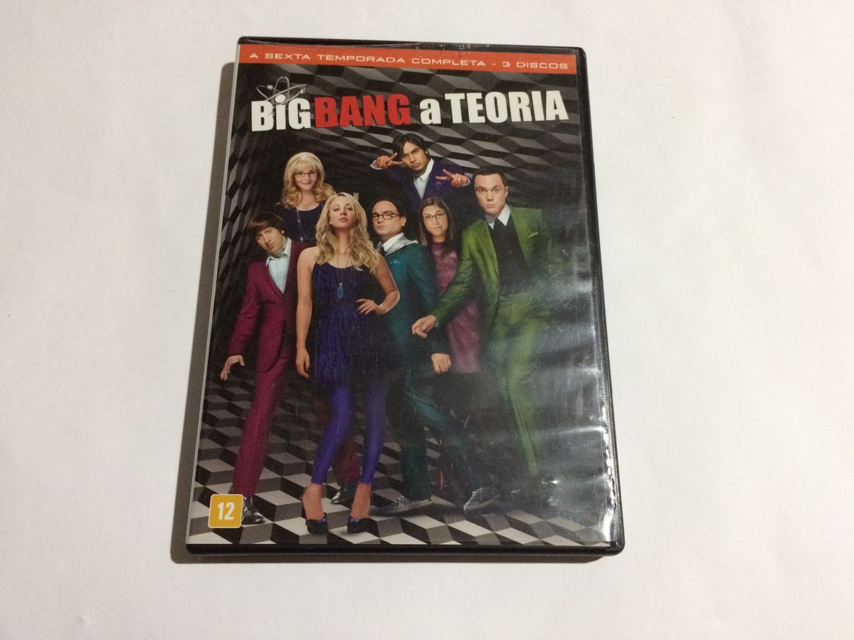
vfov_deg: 48.2
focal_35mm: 29
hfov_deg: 61.7
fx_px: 715
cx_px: 427
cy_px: 320
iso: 320
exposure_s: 1/30
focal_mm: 4.15
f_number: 2.2
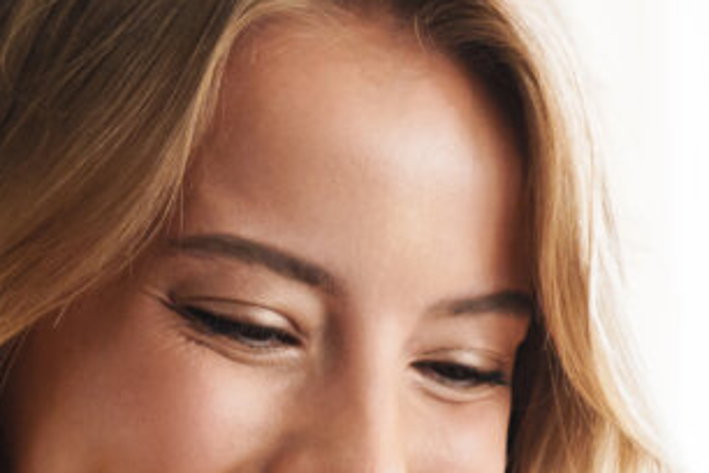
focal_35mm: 469
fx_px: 9236
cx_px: -176
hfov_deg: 4.4
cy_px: 784
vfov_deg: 2.9
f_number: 3.2
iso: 1250
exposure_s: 1/250
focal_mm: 70
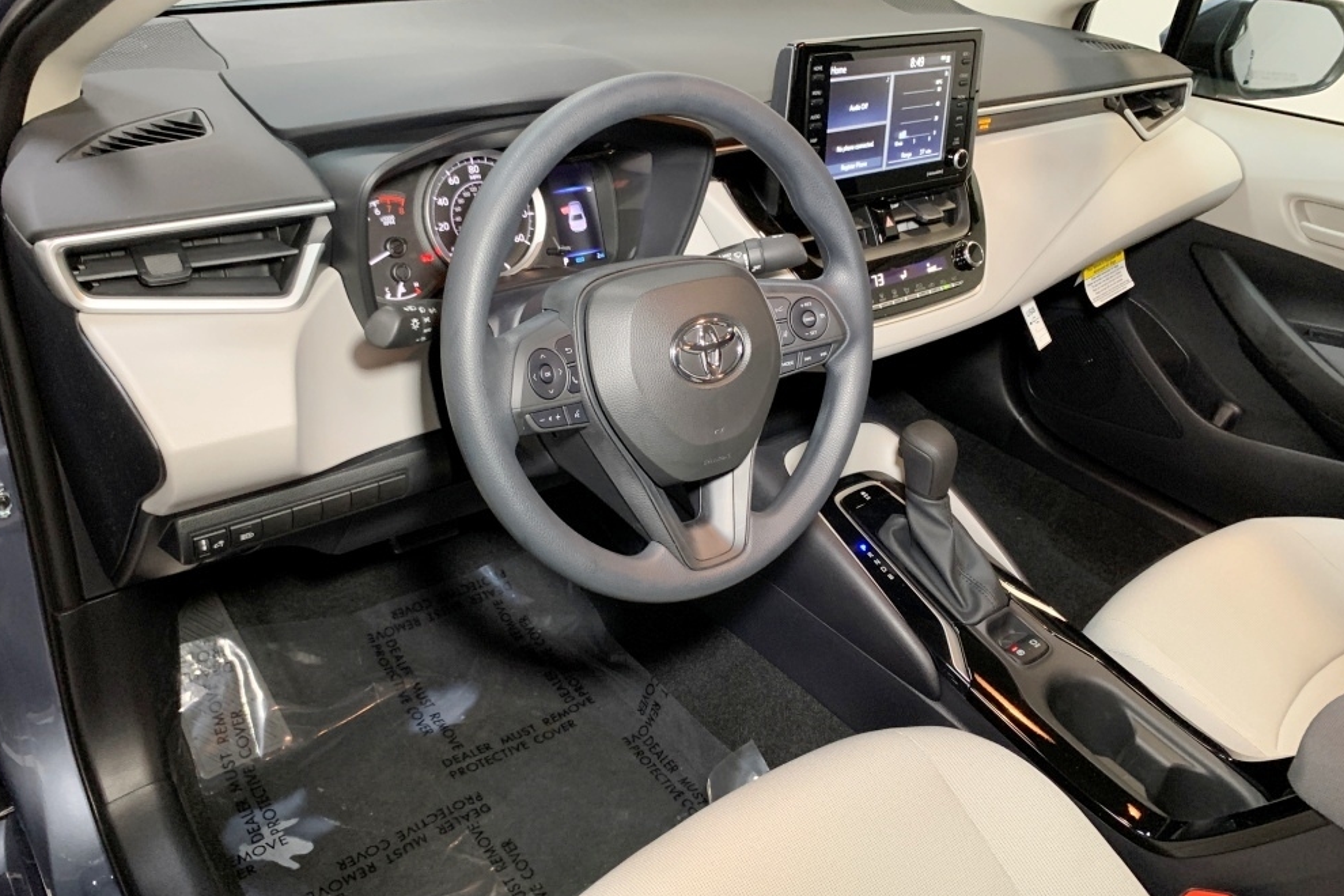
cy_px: 454
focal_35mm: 28
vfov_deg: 46.4
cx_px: 656
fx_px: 1045
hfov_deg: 65.5
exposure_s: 1/40
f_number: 1.8
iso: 400
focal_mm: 4.25
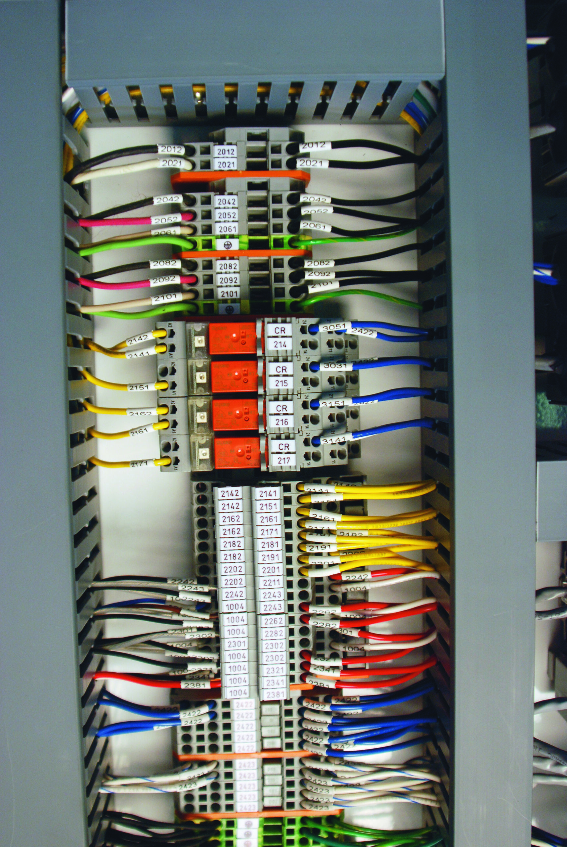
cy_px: 424
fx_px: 989
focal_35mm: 42
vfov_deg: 46.3
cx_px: 284
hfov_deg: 32.0
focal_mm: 28
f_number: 3.5
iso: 400
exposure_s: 1/100
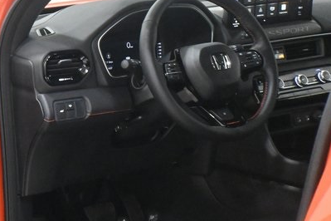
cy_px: 126
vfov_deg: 17.7
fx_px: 708
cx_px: -84
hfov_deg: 23.6
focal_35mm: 77
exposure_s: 1/10
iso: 6400
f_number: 10
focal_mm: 20
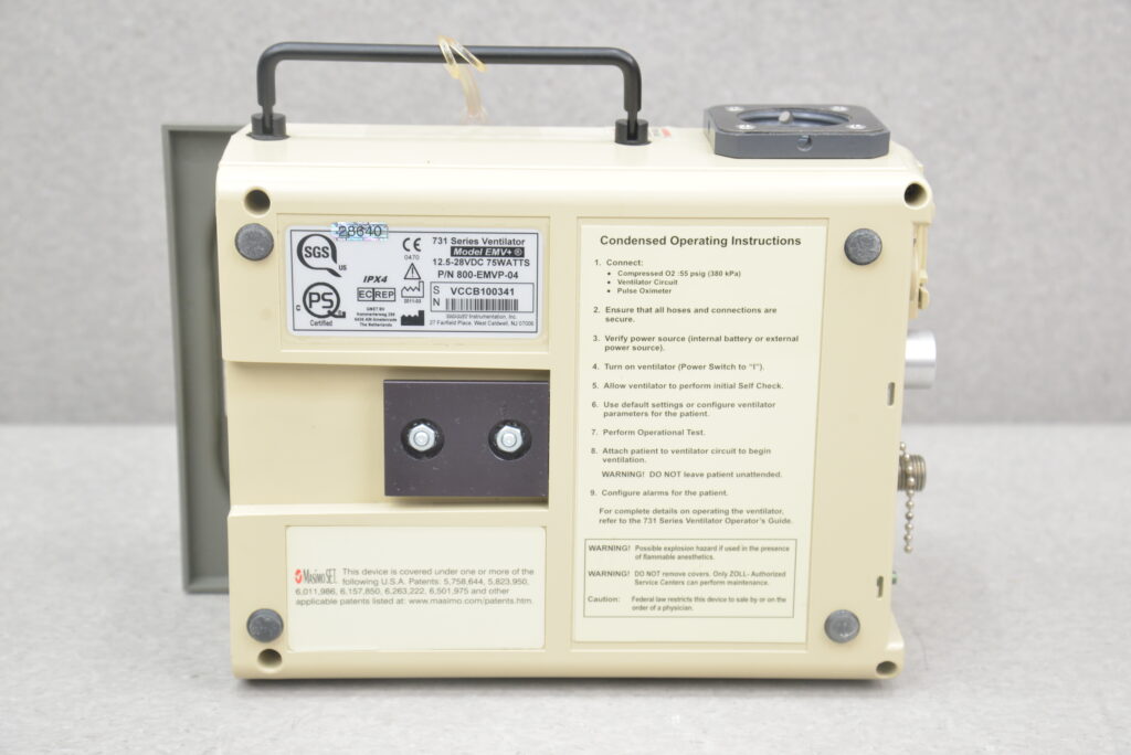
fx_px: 2137
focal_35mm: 68
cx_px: 566
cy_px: 378
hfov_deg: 29.6
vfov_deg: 20.0
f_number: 6.3
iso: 1600
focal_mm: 68
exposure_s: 1/50
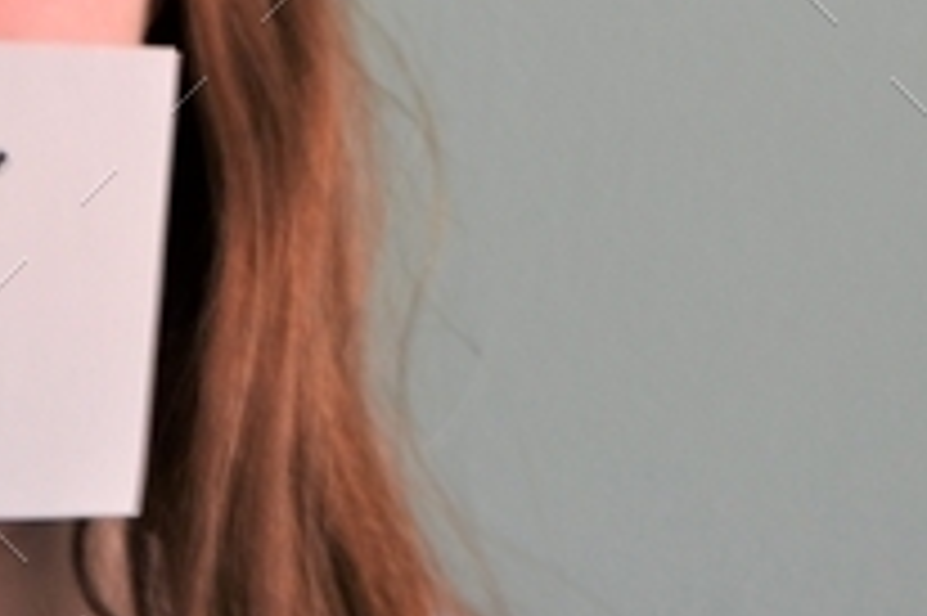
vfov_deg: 5.8
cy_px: -56
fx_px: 6083
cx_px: -148
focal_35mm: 236
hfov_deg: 8.6
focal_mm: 55
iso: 400
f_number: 5.6
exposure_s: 1/15
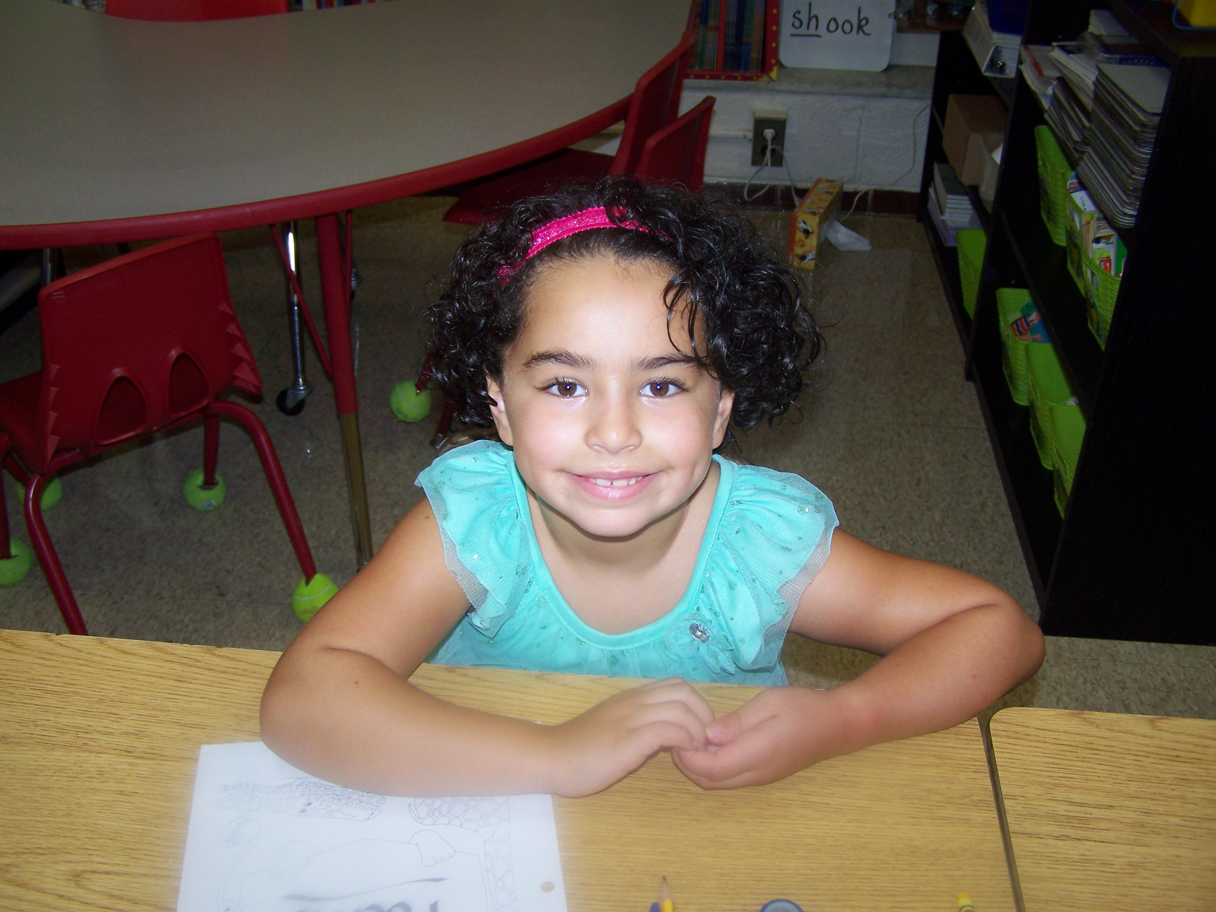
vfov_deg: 37.7
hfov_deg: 49.0
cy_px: 456
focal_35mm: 38
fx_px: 1335
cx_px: 608
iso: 80
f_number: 2.8
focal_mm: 6.3
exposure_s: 1/60
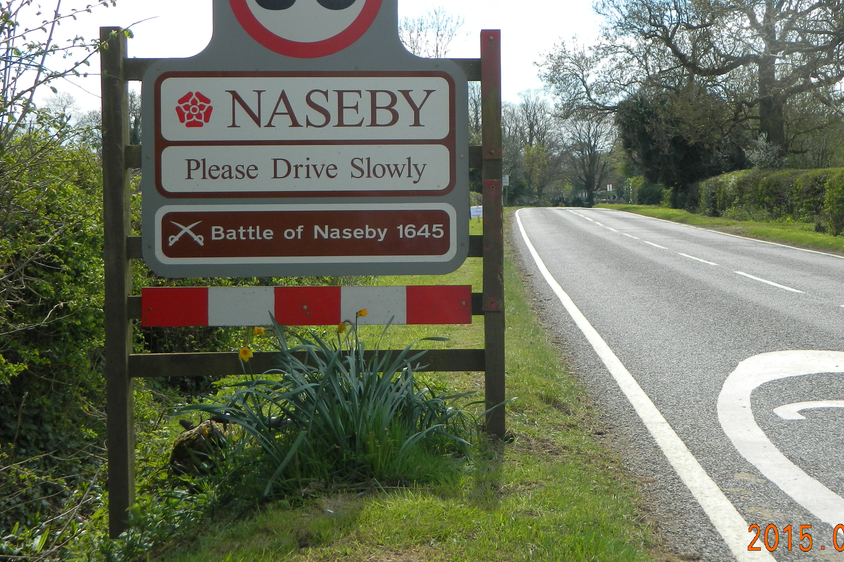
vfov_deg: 20.9
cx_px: 530
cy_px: 205
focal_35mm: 65
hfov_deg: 30.8
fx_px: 1524
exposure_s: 1/640
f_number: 3.6
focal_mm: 8.4
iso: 80
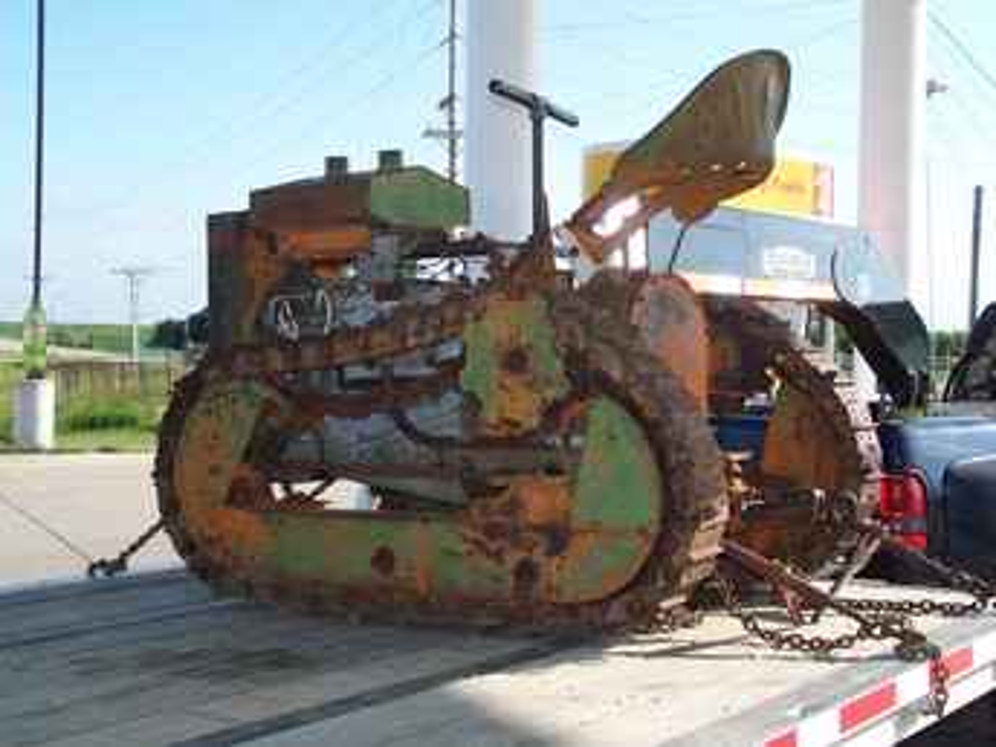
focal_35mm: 56
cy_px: 374
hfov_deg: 34.3
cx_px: 498
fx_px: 1611
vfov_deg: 26.1
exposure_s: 1/750
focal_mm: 9.3
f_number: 3.1
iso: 80
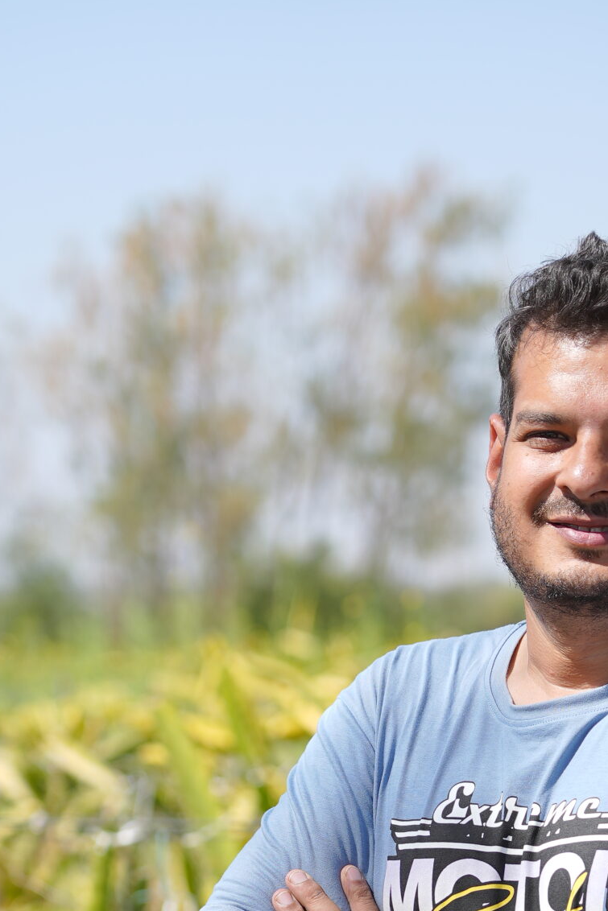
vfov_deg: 10.2
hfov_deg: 6.9
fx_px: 5039
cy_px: 982
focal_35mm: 199
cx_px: 319
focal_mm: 88
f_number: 4
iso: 100
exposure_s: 1/500
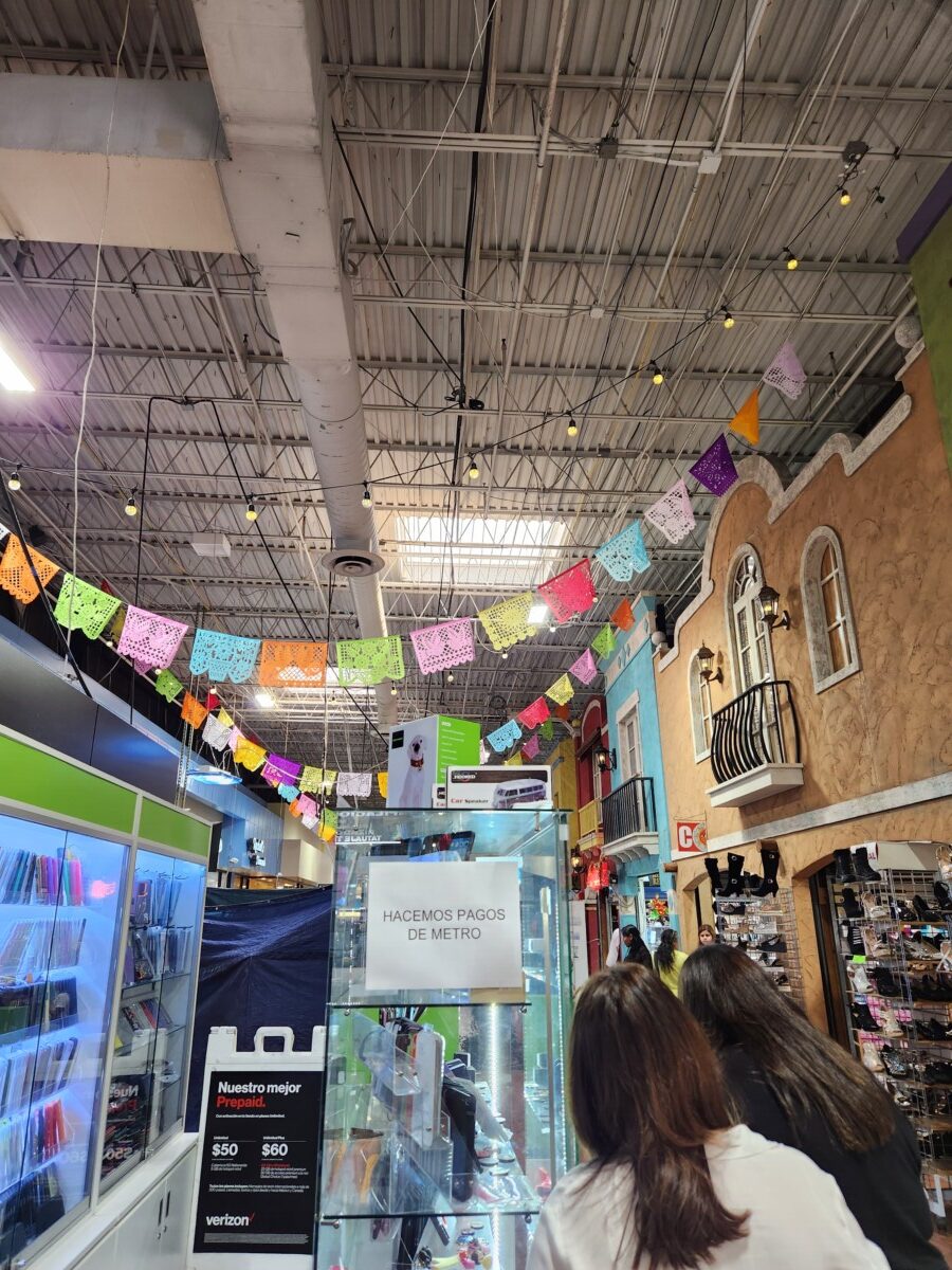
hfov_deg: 58.9
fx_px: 843
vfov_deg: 73.9
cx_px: 476
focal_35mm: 23
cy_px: 635
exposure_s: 1/120
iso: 160
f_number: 1.8
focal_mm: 5.4
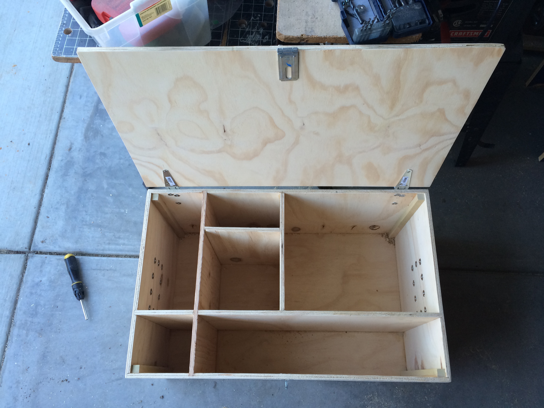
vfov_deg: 48.2
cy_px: 204
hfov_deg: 61.7
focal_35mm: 29
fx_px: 456
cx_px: 272
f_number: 2.2
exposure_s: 1/40
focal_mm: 4.15
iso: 32
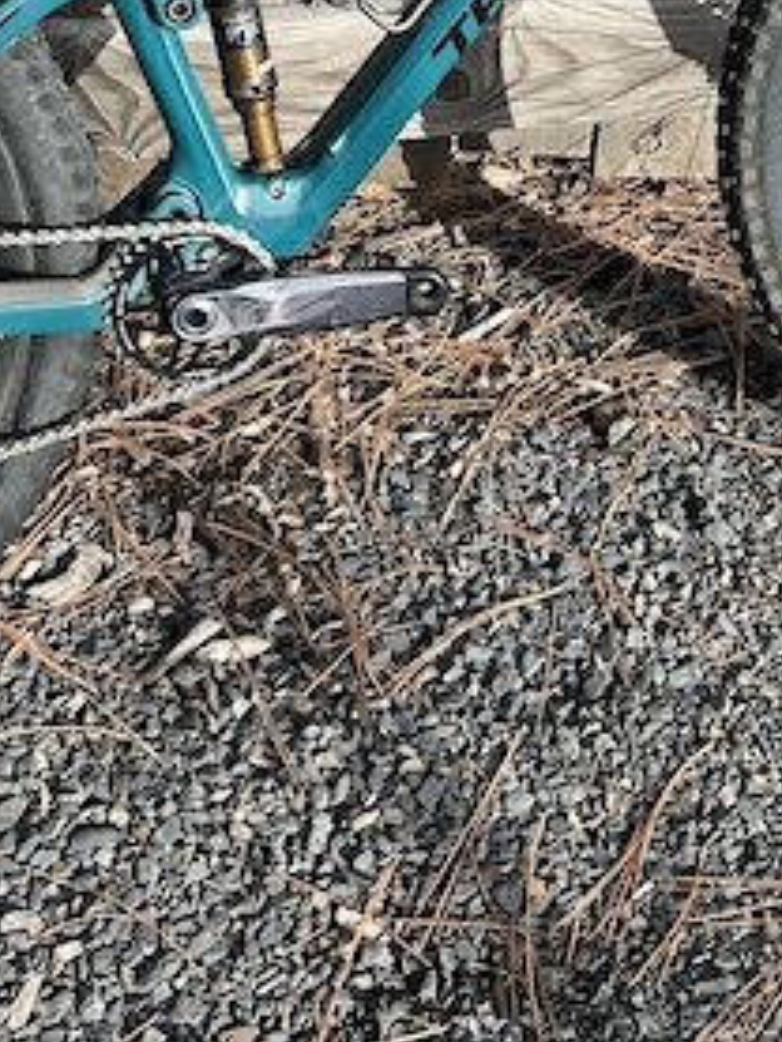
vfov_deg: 24.0
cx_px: 399
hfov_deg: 19.7
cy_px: -158
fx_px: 2257
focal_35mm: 75
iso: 50
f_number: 1.5
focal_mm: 5.7
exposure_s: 1/1597
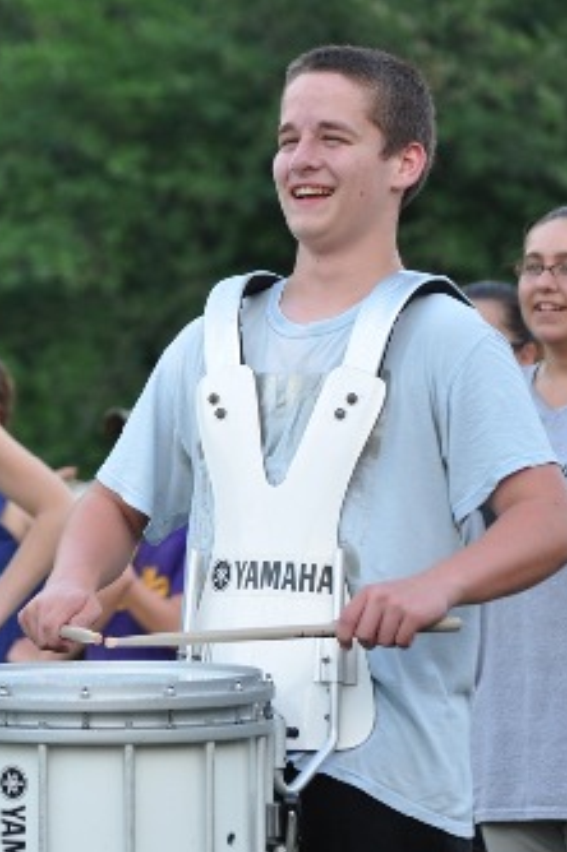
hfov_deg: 4.5
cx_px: -41
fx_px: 7124
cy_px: 457
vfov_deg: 6.9
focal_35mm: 301
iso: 400
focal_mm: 105
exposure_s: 1/125
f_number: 5.6
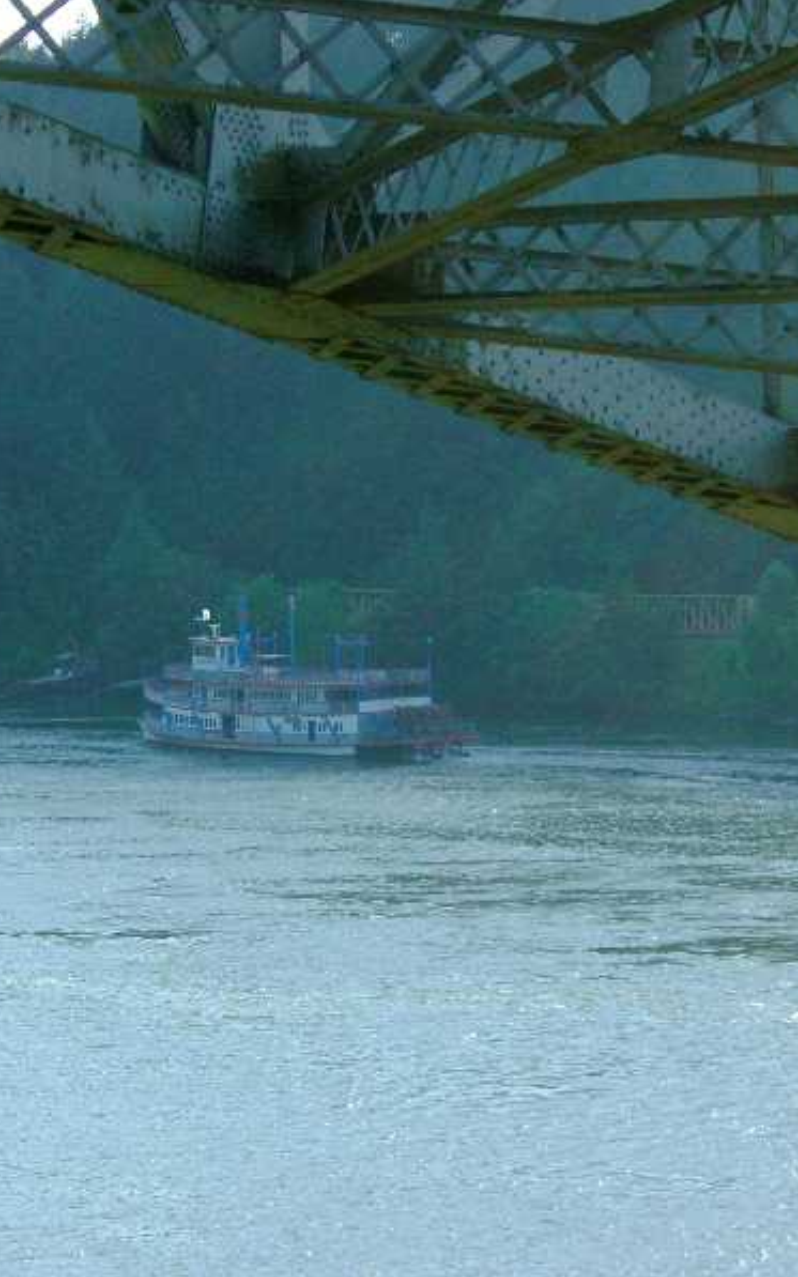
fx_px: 5638
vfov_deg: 12.9
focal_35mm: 162
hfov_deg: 8.1
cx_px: 171
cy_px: 637
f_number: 5.4
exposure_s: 1/320
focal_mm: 23.7
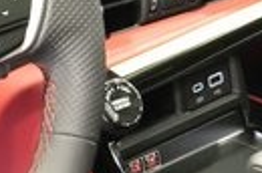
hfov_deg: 10.2
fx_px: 1430
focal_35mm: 197
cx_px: -105
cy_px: 149
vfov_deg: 6.9
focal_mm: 12
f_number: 3.5
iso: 3200
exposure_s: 1/6
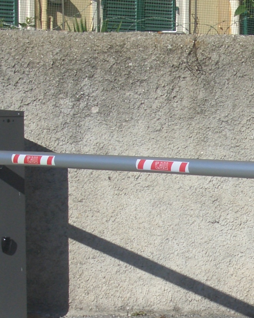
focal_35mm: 133
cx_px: 294
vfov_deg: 14.4
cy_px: 252
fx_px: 1250
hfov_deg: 11.4
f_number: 5
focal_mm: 8.2
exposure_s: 1/640
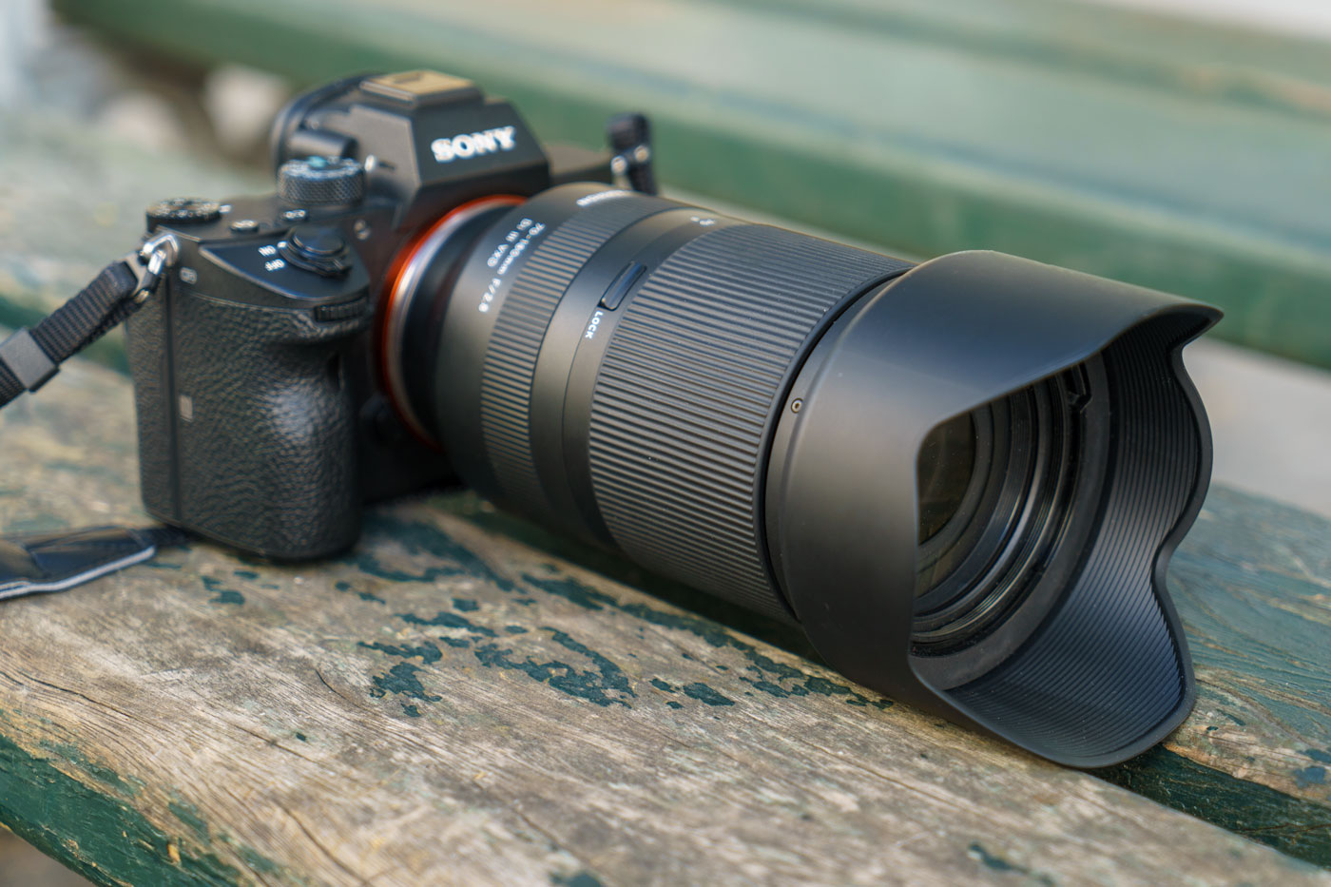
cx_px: 666
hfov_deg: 28.8
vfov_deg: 19.5
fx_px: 2588
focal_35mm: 70
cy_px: 444
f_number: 4.5
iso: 200
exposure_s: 1/80
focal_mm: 70
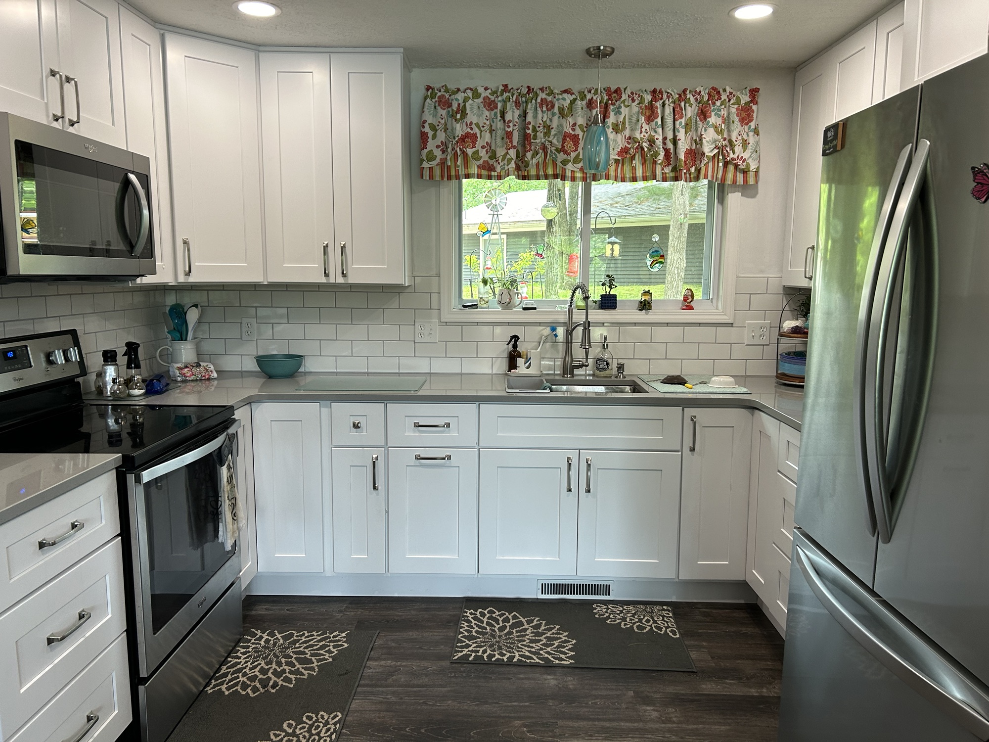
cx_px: 494
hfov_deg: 67.3
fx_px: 743
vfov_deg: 53.1
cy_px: 371
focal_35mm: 26
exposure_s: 1/60
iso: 80
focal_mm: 5.7
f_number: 1.5
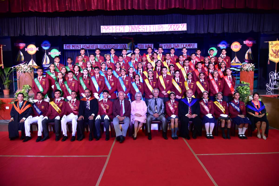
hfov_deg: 73.7
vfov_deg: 53.1
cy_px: 93
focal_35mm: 24
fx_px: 186
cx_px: 140
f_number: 4
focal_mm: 24
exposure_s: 1/125
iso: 2500
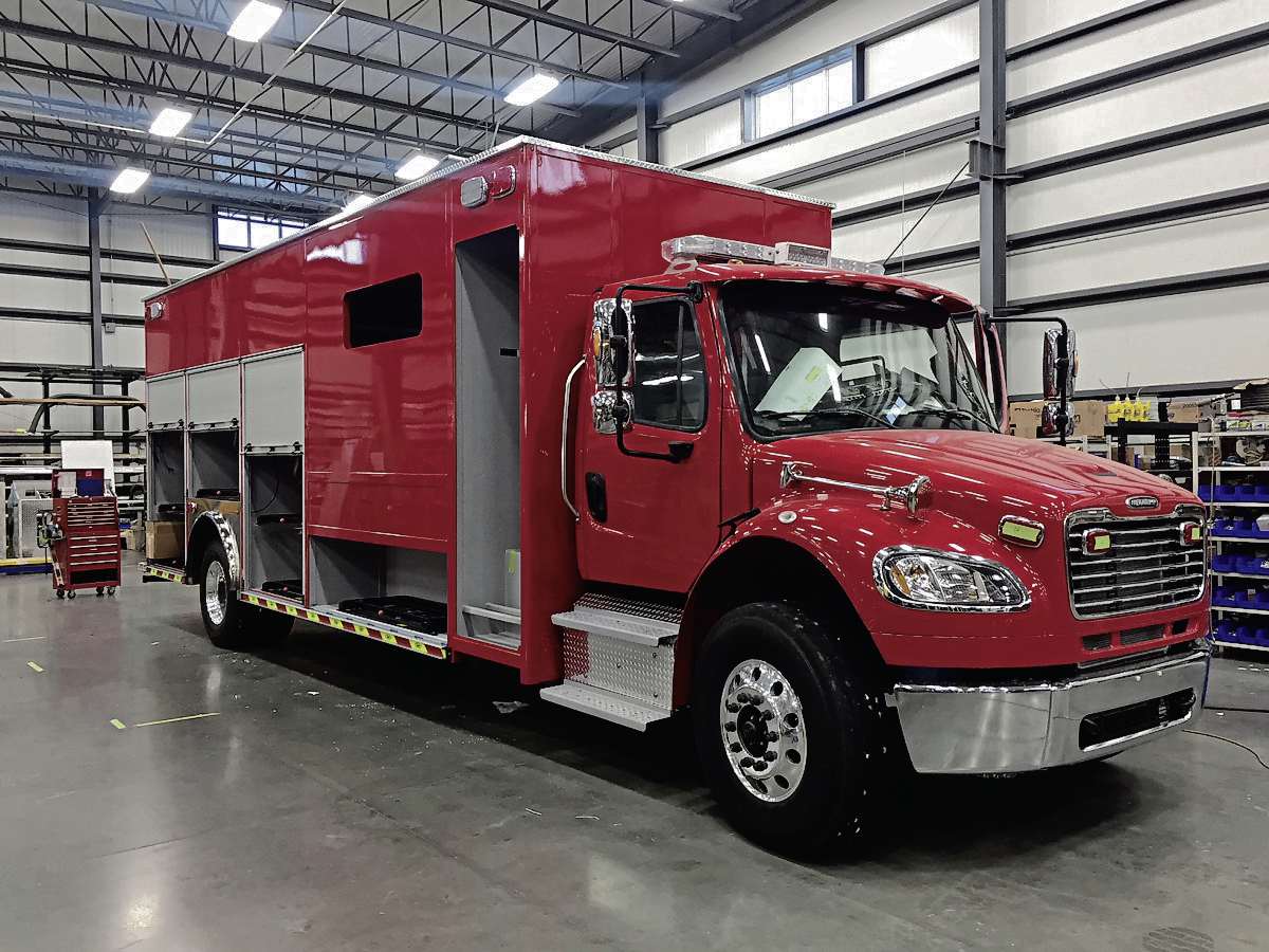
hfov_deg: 61.7
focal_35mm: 29
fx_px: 1063
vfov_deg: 48.2
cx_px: 634
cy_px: 476
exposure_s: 1/30
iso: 64
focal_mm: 4.15
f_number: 2.2
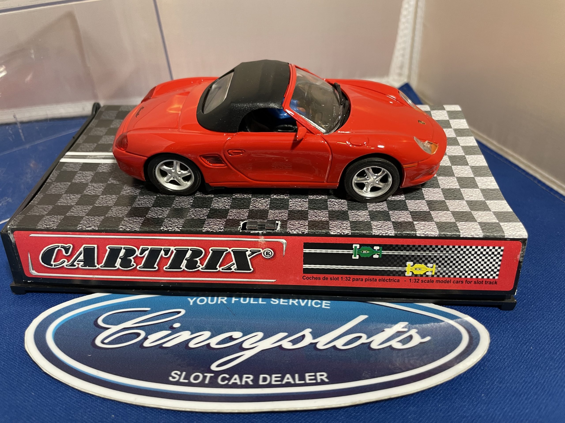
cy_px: 212
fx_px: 424
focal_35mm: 26
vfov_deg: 53.1
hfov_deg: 67.3
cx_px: 282
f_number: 1.6
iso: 100
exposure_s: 1/60
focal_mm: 4.2
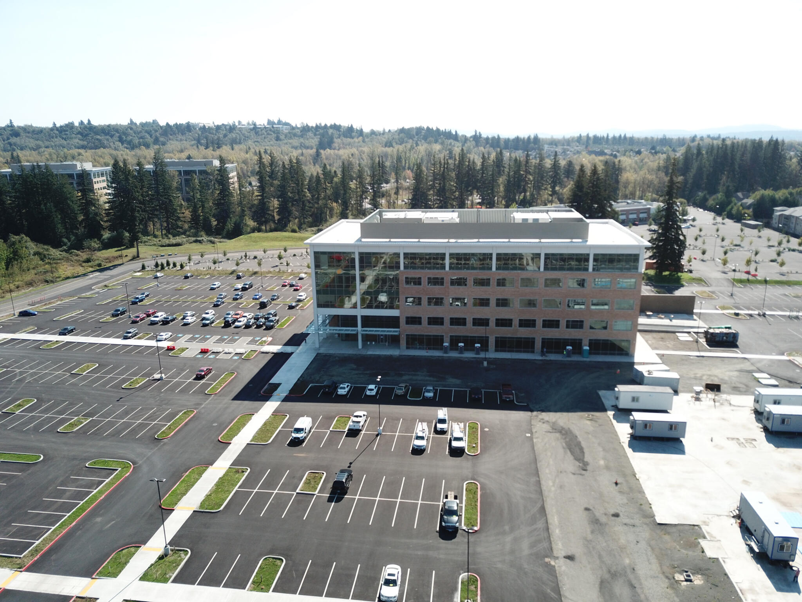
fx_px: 602
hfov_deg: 67.3
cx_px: 401
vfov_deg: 53.1
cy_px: 301
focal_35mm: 26
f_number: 2.2
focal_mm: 4.73
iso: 100
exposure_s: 1/791
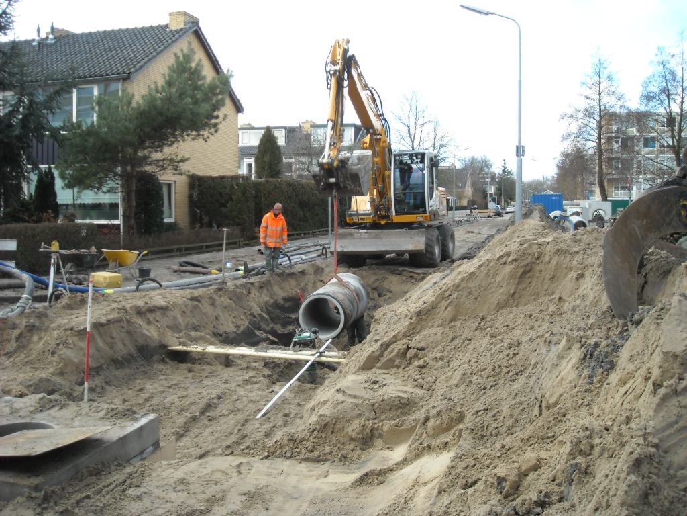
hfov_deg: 52.6
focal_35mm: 35
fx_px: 695
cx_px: 344
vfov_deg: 40.7
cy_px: 258
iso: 109
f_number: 2.8
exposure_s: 1/250
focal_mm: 5.7
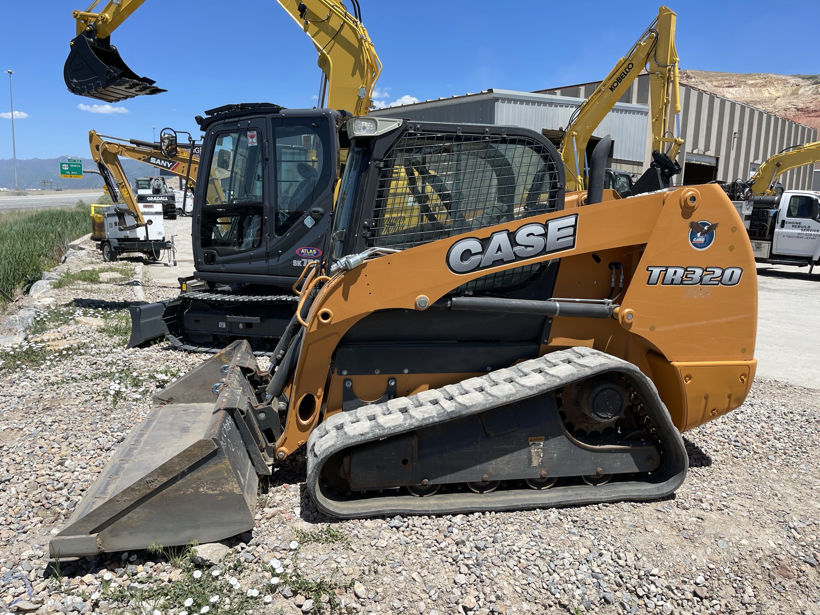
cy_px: 308
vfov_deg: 53.1
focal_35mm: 26
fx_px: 616
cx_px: 410
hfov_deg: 67.3
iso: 32
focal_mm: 5.1
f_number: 1.6
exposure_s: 1/3257
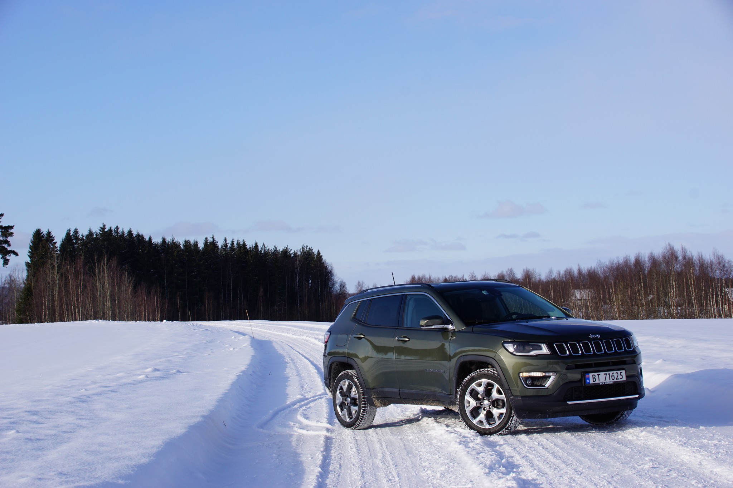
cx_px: 366
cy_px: 244
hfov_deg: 27.0
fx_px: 1527
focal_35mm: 75
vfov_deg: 18.2
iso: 100
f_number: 11
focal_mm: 50
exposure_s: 1/200
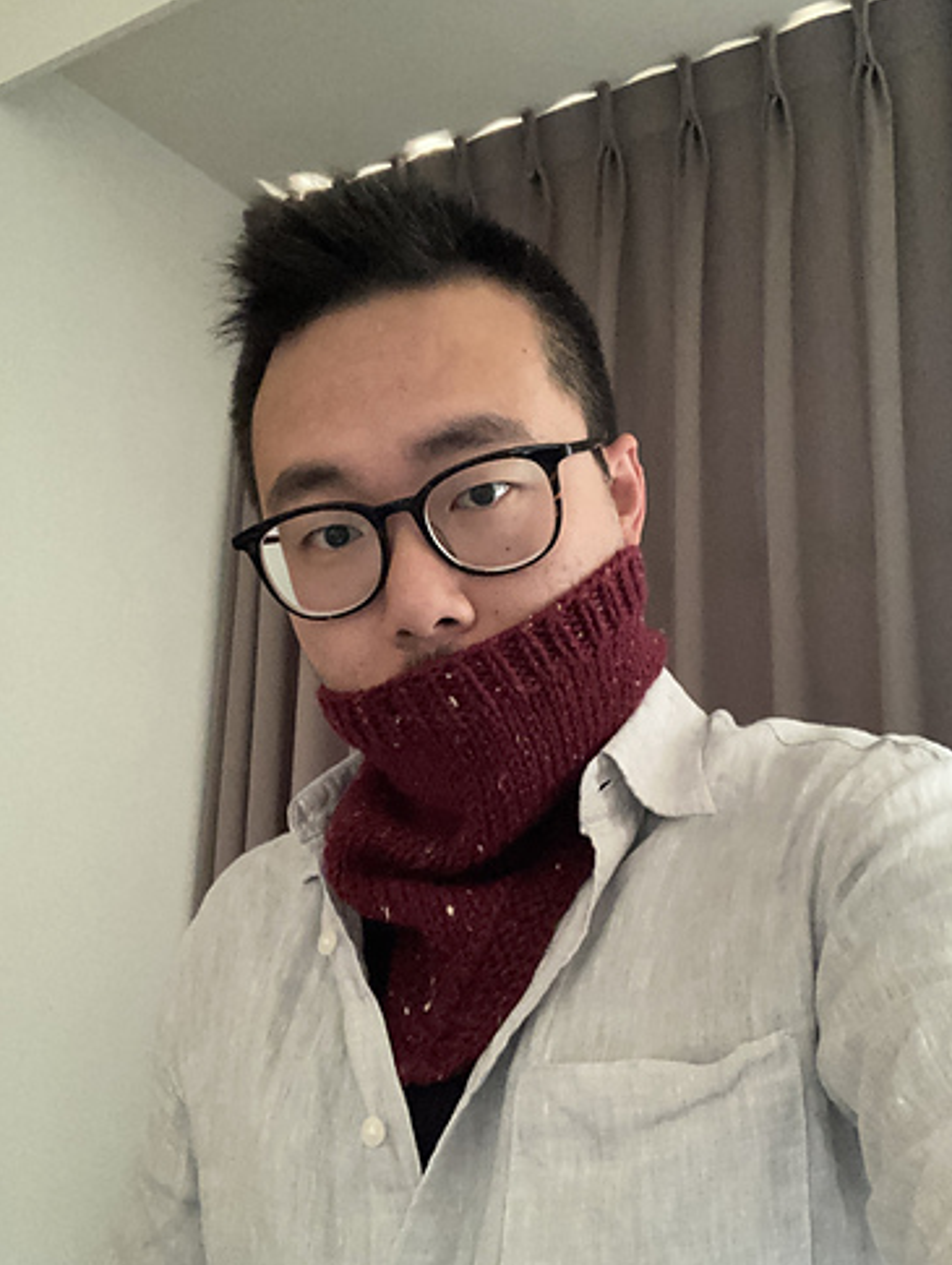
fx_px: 1207
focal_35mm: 33
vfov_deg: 55.3
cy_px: 644
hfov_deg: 43.0
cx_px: 485
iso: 1000
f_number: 2.2
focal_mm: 2.87
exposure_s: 1/15
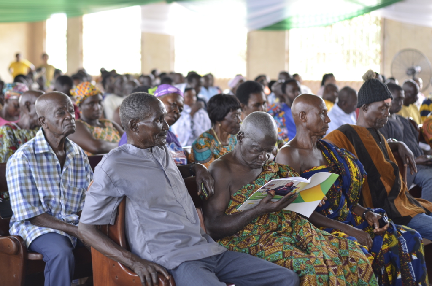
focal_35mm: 75
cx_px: 216
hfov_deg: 27.0
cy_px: 143
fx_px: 898
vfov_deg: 18.1
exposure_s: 1/50
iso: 200
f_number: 2.5
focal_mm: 50
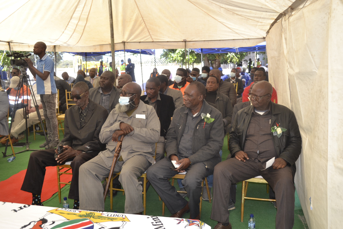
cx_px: 172
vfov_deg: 36.9
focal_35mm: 36
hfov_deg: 53.1
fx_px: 343
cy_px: 114
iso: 140
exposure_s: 1/125
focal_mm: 24
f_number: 4
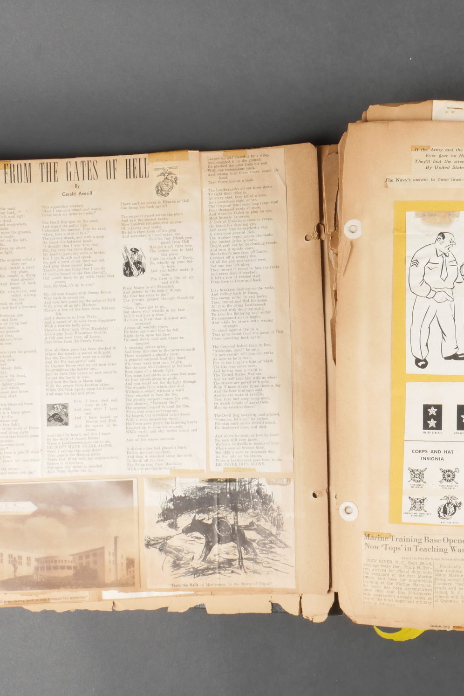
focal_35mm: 39
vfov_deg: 49.5
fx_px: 754
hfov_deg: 33.5
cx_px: 352
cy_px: 347
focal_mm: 14
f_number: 18
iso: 200
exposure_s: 1/200
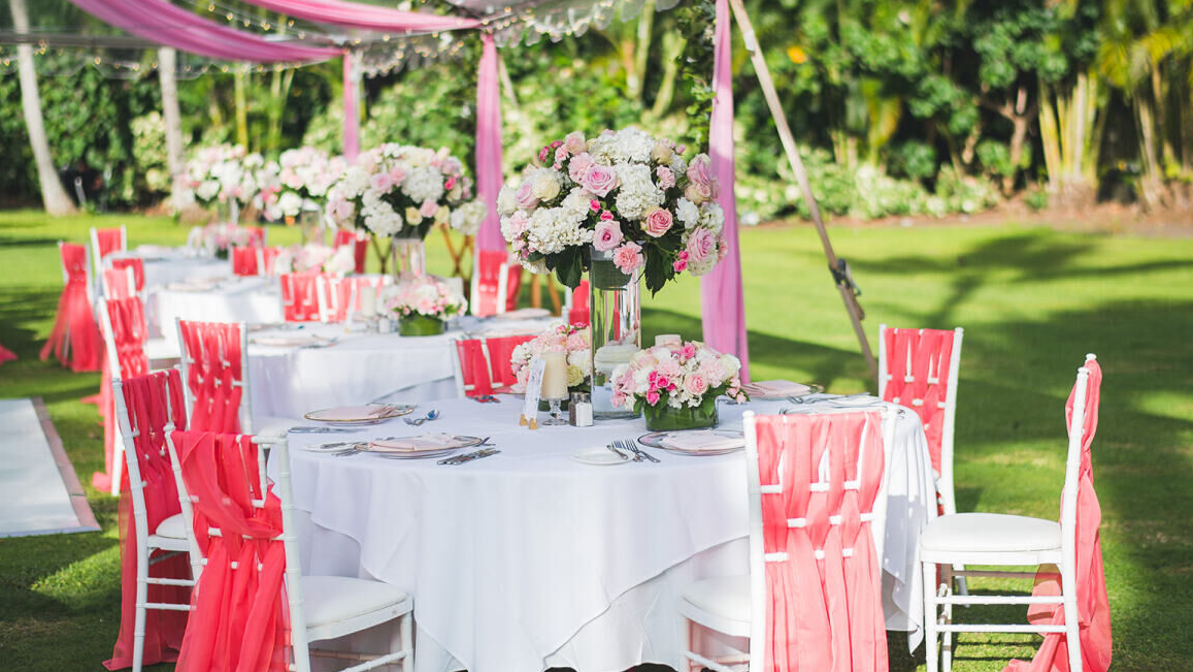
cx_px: 595
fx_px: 1993
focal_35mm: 63
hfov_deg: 33.3
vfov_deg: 19.1
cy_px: 270
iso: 100
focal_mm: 58
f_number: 2
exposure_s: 1/8000
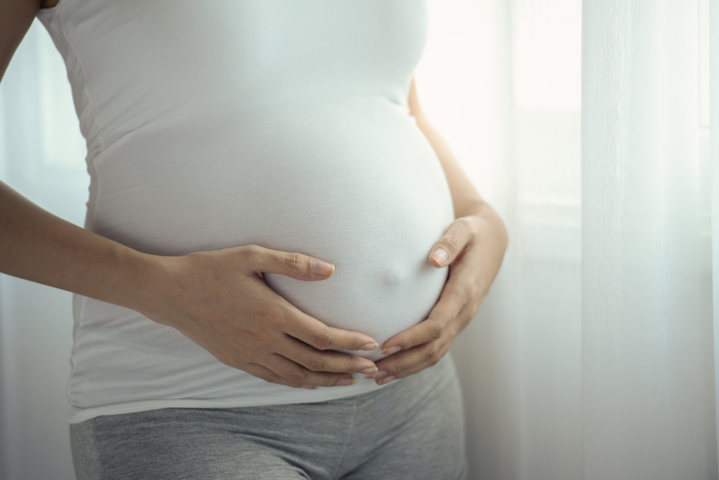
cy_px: 240
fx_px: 3996
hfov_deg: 10.3
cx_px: 360
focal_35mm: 200
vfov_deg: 6.9
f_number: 3.5
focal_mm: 200
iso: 500
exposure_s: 1/200
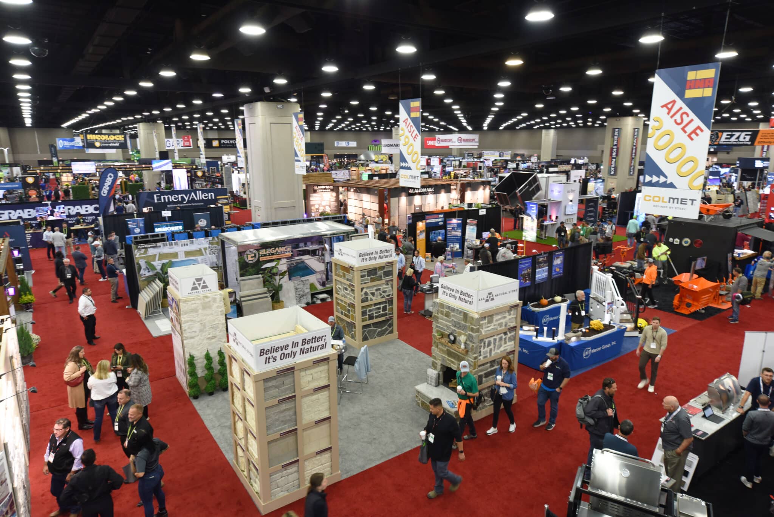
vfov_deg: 53.2
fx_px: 516
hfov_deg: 73.7
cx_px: 387
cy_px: 258
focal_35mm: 24
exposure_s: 1/40
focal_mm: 24
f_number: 6.3
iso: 1000
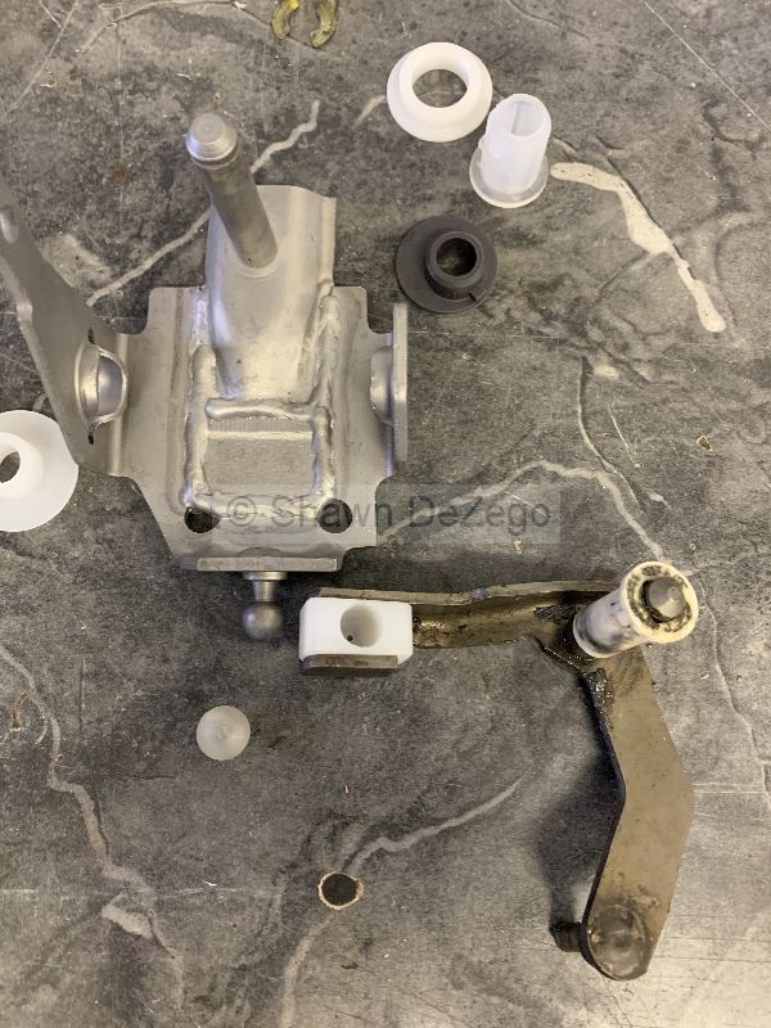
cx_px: 386
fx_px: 772
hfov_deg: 53.1
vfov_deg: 67.3
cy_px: 514
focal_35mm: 26
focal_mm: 4.25
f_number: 1.8
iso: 400
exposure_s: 1/40
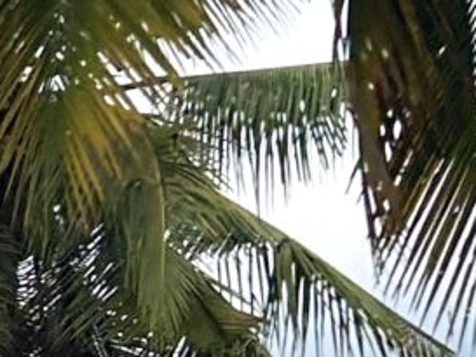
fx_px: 2683
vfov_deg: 7.2
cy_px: 806
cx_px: -647
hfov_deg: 9.2
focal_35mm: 195
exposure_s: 1/121
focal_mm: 5.7
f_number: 1.5
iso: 50
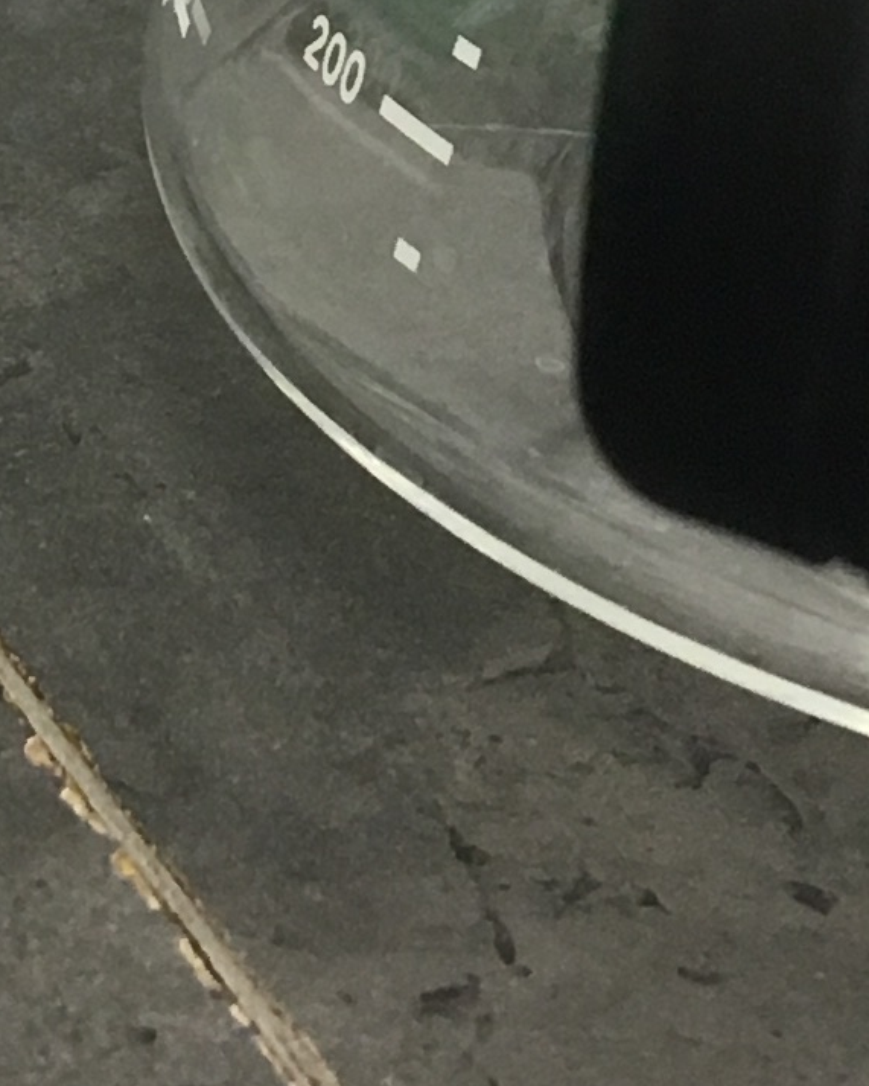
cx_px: -18
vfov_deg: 11.5
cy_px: -640
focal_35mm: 160
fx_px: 5141
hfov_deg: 9.6
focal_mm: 4.15
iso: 40
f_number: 2.2
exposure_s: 1/30
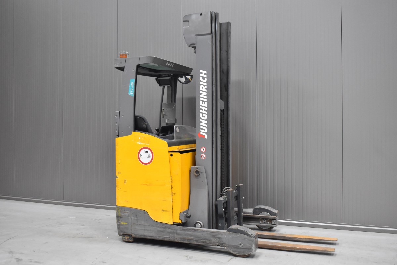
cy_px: 132
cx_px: 198
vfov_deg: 36.9
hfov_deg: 53.1
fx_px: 397
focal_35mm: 36
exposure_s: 1/60
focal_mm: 24
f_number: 4.5
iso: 1600
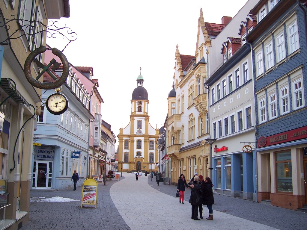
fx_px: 319
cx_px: 154
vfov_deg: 39.7
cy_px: 115
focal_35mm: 36
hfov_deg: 51.4
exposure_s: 1/45
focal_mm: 6
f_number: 3
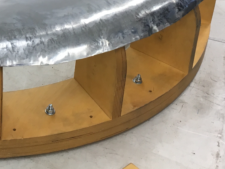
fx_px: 520
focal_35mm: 80
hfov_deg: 23.6
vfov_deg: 17.8
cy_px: -14
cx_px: 12
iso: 25
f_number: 2.2
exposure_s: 1/30
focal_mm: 4.15
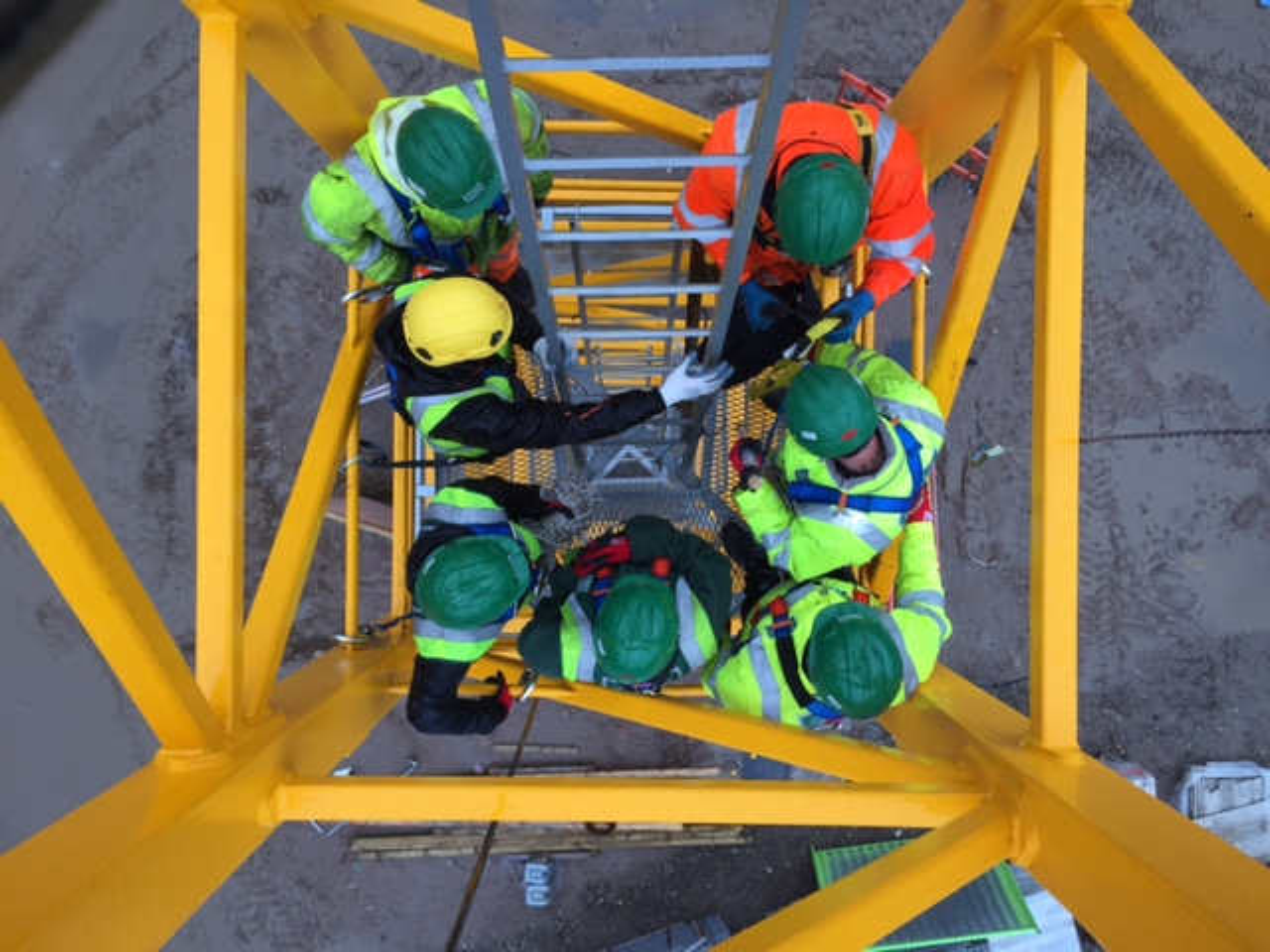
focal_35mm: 29
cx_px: 635
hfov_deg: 61.7
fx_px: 1064
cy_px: 476
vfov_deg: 48.2
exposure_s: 1/131
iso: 32
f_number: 2.2
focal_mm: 4.15
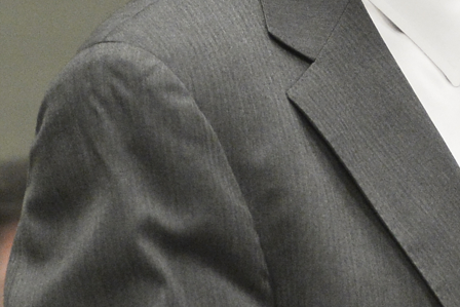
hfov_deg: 2.3
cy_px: 70
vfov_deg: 1.5
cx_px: 811
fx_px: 11414
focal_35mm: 893
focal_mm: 200
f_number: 2.8
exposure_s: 1/400
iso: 5000
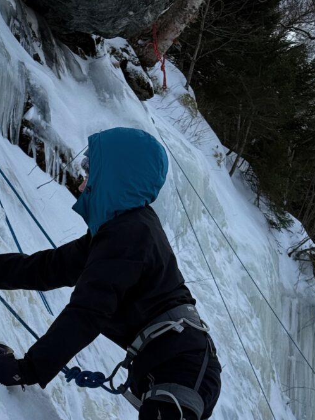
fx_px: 1347
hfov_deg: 13.3
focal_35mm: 111
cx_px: 78
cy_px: 352
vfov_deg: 17.5
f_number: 1.78
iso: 64
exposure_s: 1/2577
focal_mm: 6.76
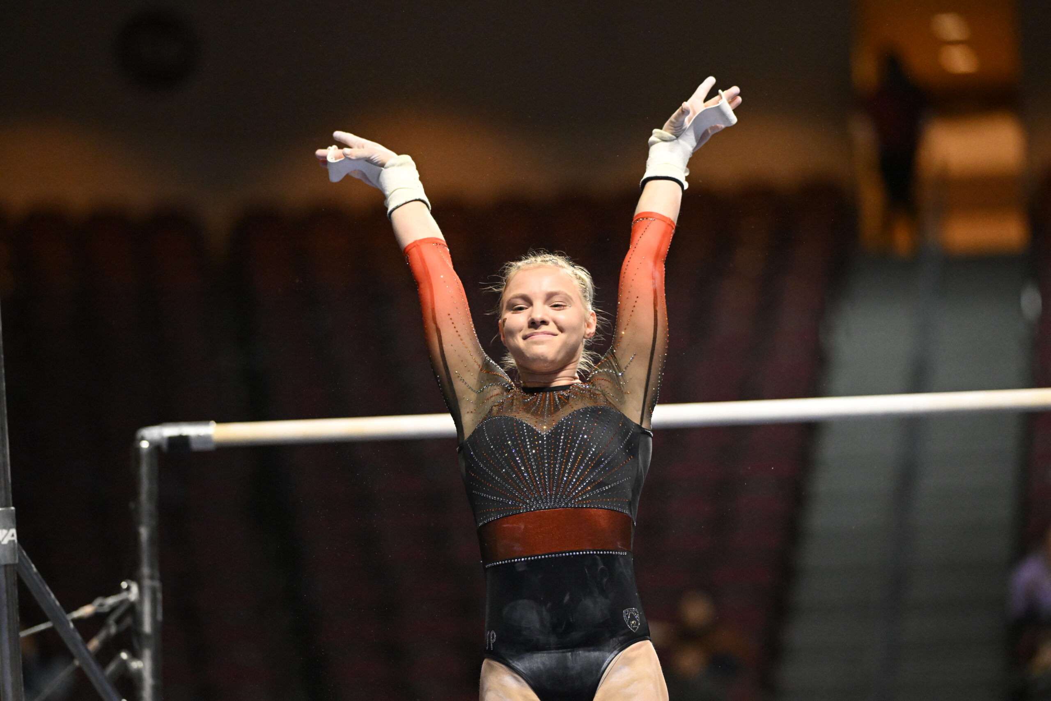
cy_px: 350
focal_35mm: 195
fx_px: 5693
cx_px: 526
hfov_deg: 10.5
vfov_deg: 7.0
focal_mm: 195
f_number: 2.8
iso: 8000
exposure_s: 1/1250
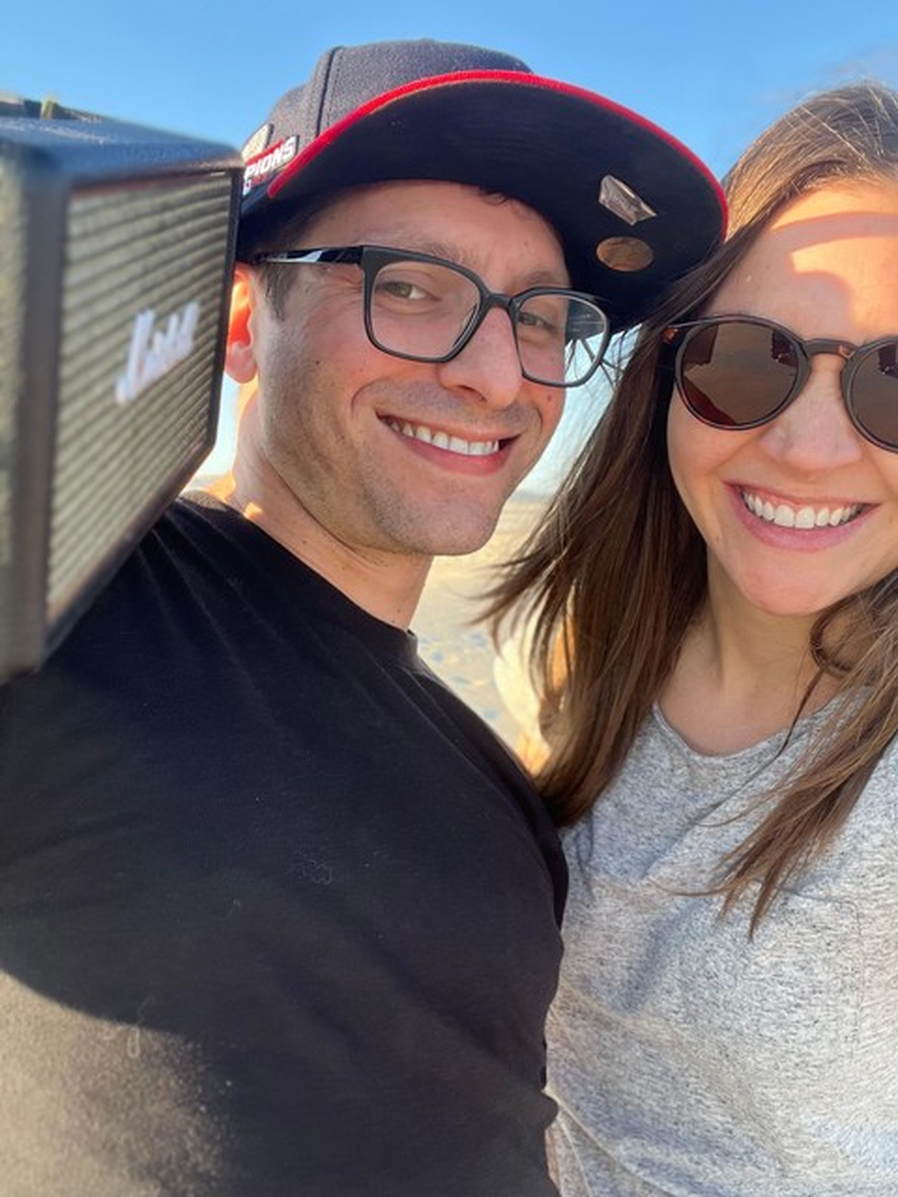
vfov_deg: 60.0
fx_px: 1038
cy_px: 598
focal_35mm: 30
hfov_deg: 46.8
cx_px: 449
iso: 25
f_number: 2.2
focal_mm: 2.71
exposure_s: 1/129
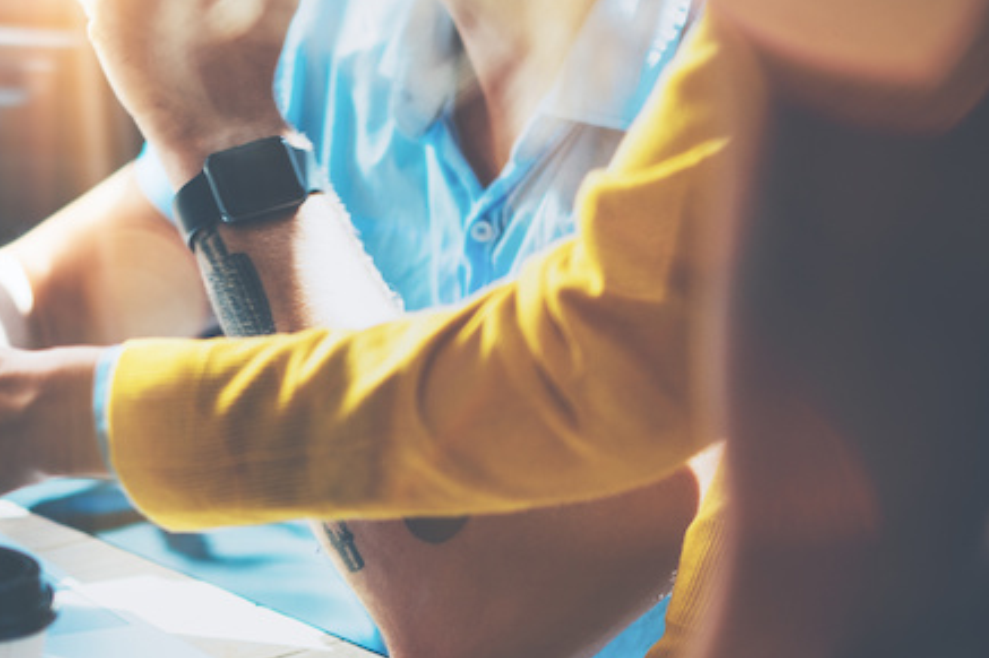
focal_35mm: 126
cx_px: 29
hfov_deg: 16.0
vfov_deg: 10.9
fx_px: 3460
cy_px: 419
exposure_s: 1/100
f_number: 1.8
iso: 250
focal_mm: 55
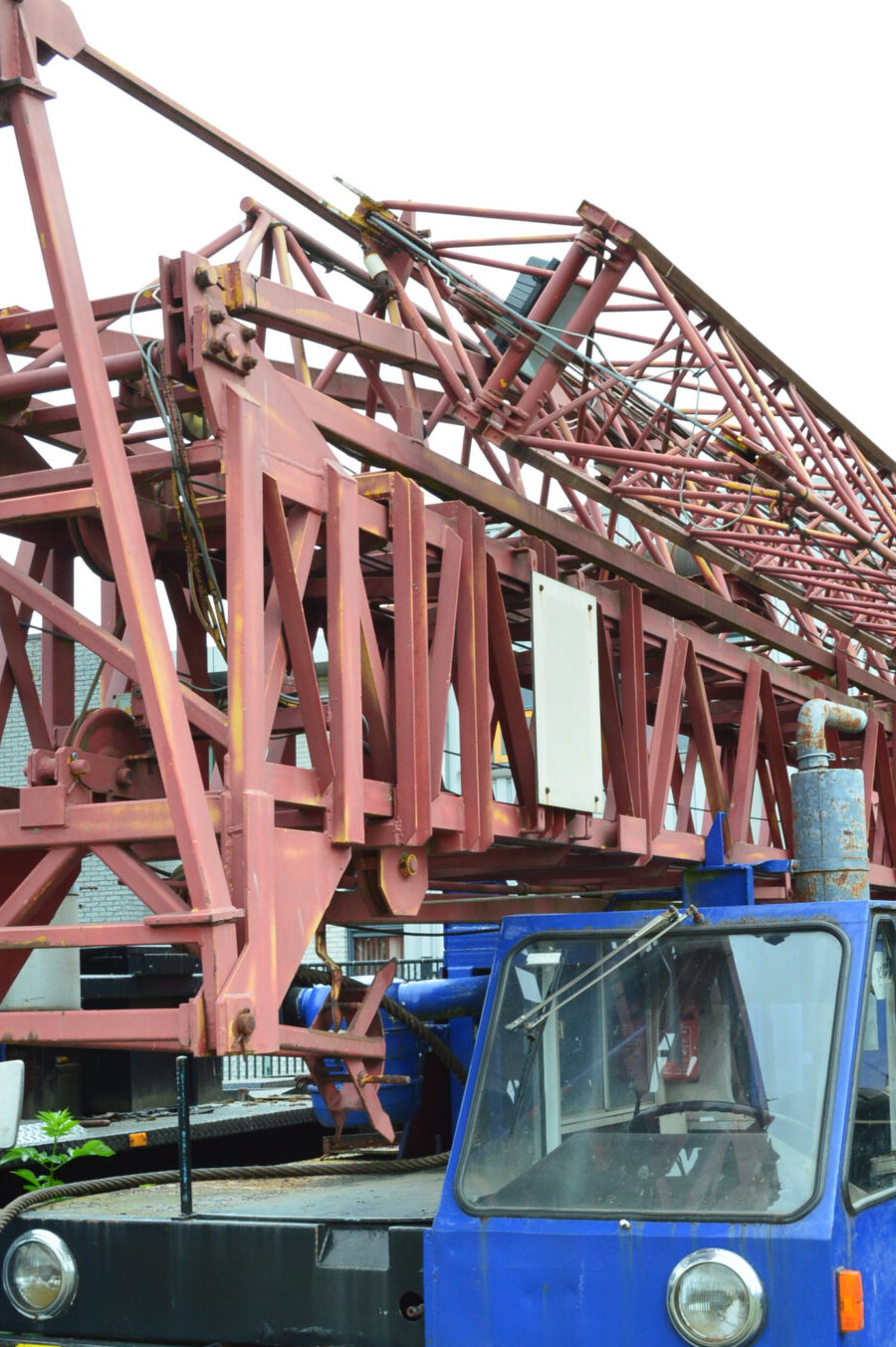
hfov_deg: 25.9
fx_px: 1944
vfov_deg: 38.2
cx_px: 542
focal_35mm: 52
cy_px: 737
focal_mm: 24
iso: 400
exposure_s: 1/100
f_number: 9
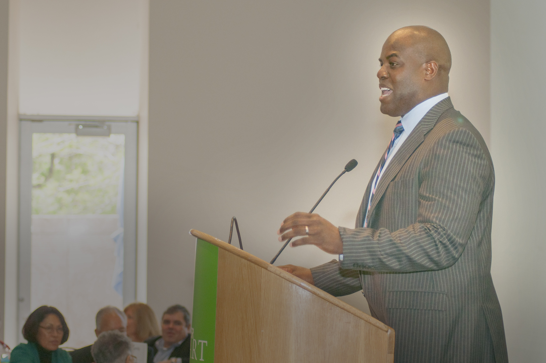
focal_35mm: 117
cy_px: 182
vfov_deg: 11.7
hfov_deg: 17.5
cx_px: 273
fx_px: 1772
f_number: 4
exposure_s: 1/200
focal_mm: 78
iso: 250
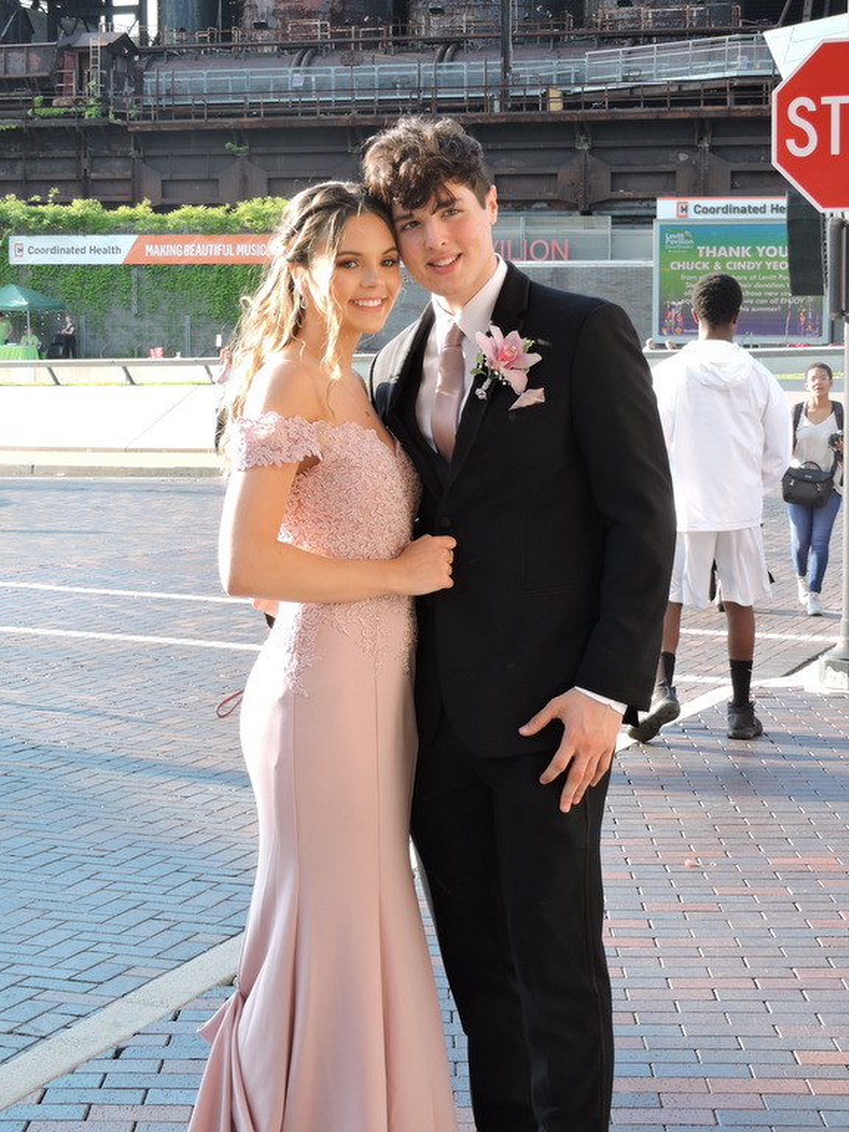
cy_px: 566
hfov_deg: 18.4
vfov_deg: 24.4
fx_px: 2616
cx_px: 424
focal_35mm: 80
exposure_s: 1/80
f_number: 4.5
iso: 100
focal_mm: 14.3
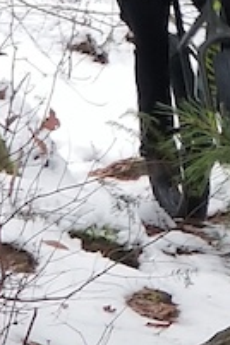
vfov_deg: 9.4
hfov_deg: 6.4
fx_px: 2060
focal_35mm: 215
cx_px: 273
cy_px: -106
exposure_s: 1/30
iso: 25
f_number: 2.4
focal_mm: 6
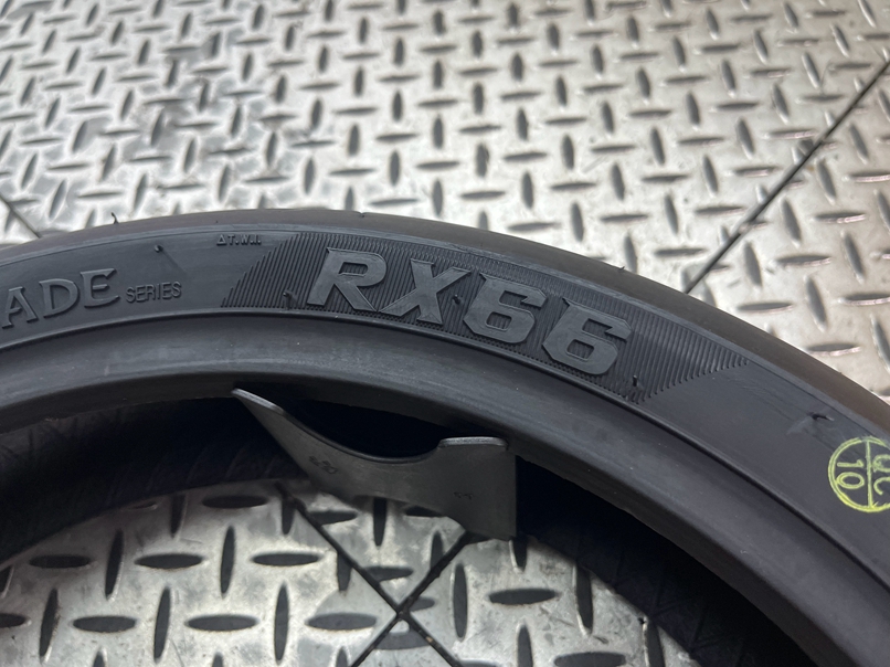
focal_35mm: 26
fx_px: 668
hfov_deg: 67.3
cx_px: 445
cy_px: 334
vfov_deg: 53.0
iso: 100
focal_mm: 5.1
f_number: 1.6
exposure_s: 1/120
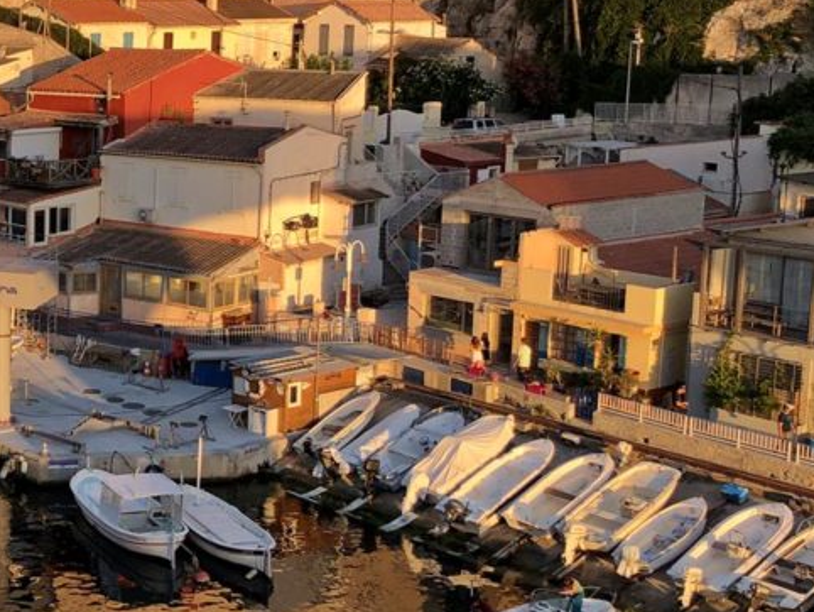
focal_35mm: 65
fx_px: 1529
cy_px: 230
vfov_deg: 22.6
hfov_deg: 26.9
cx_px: -125
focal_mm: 3.99
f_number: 1.8
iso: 20
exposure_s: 1/533
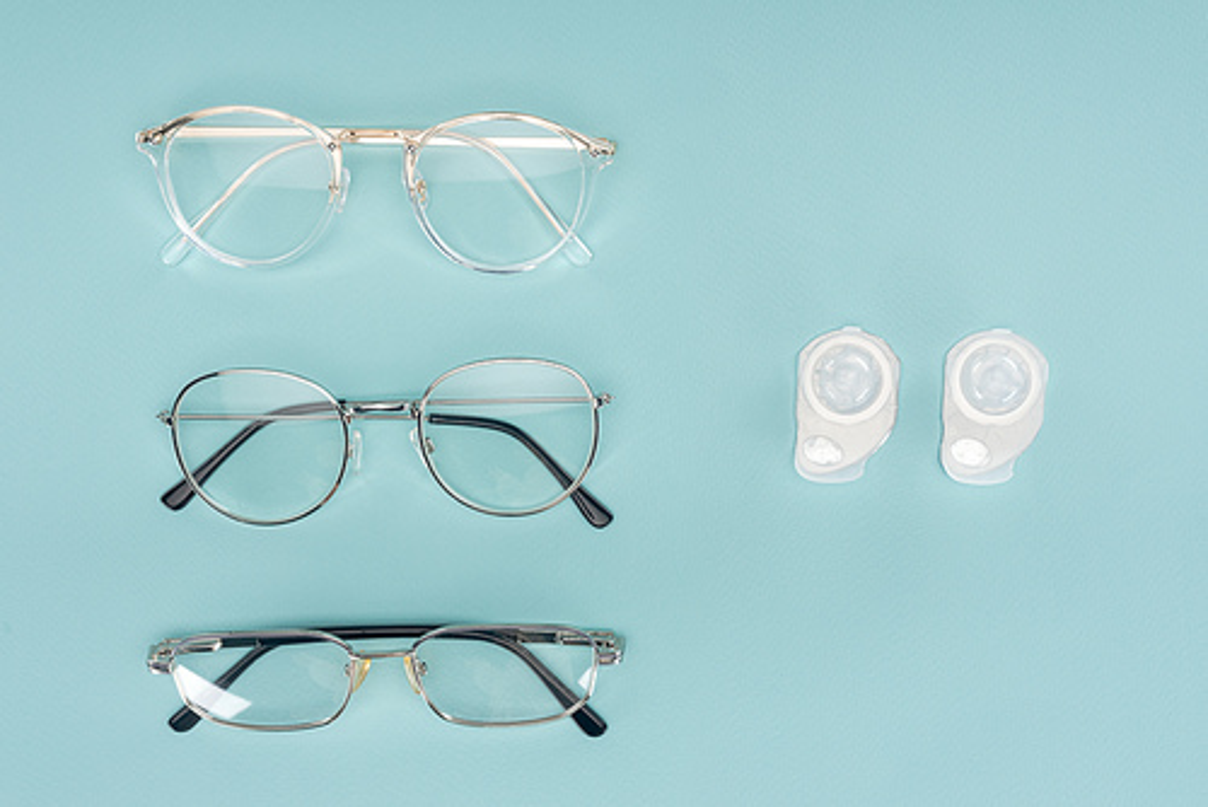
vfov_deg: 27.0
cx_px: 604
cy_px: 404
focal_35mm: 50
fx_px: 1679
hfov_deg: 39.6
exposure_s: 1/160
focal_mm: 50
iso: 160
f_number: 9
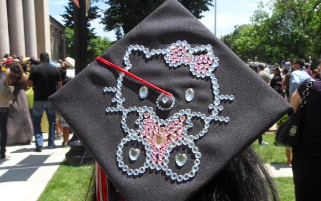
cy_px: 113
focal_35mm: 38
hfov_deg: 51.5
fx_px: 333
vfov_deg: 33.6
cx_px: 163
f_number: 8.2
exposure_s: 1/125
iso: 80
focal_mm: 6.3
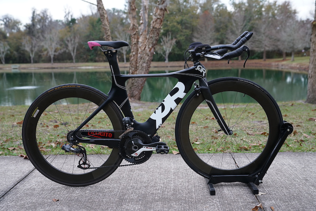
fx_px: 378
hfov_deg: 45.4
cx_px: 158
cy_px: 106
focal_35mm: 43
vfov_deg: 31.2
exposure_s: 1/160
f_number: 4
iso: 640
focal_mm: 43
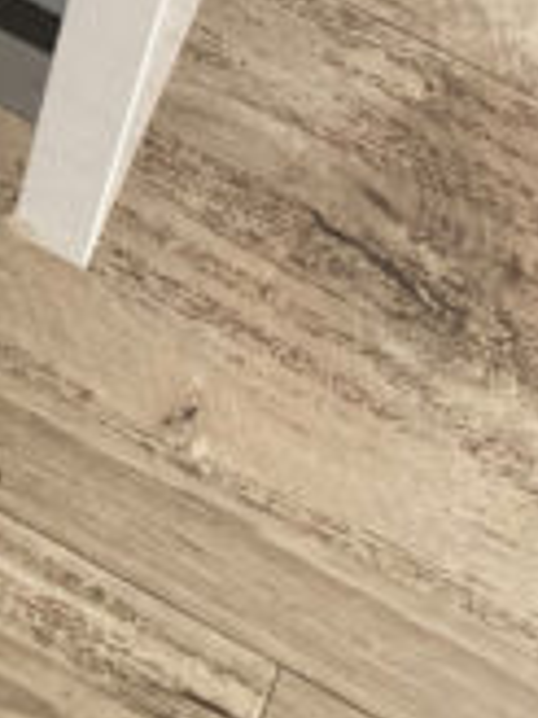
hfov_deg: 9.1
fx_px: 3357
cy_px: -1480
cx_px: 101
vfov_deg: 9.4
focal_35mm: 162
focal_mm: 4.25
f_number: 1.8
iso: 125
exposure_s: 1/118
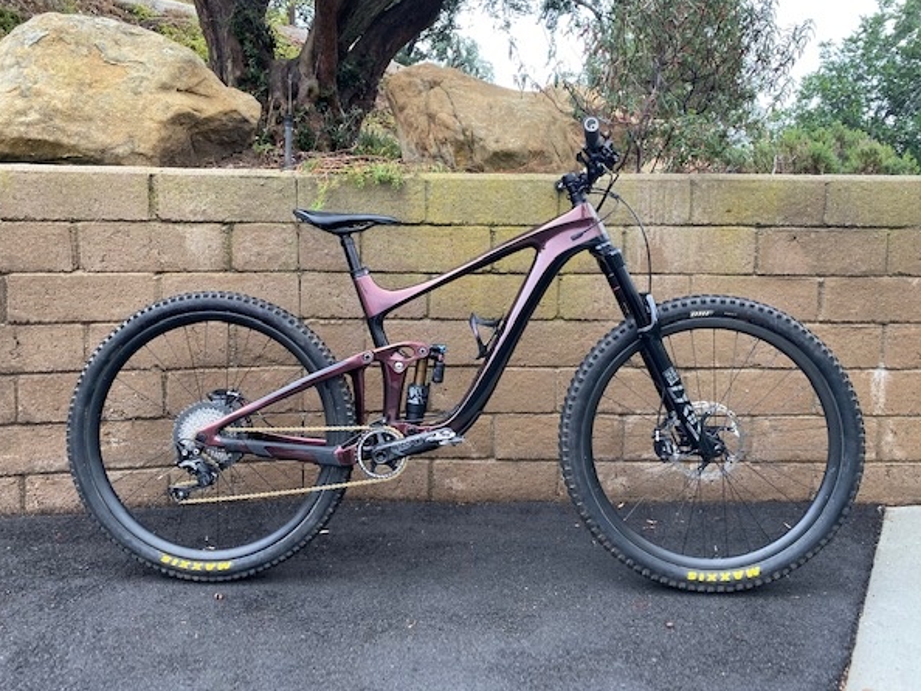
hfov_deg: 63.4
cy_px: 322
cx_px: 453
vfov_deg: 49.7
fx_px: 745
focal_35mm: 28
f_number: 1.8
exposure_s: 1/109
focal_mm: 4.25
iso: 125
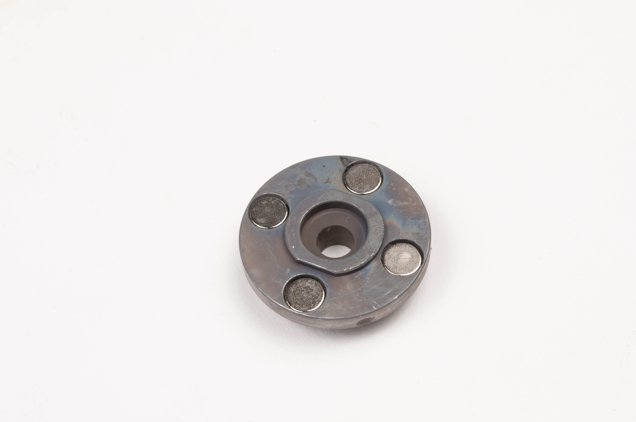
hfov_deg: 27.0
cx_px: 318
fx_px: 1323
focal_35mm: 75
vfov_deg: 18.1
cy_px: 211
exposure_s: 1/80
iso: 200
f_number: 14
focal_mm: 50
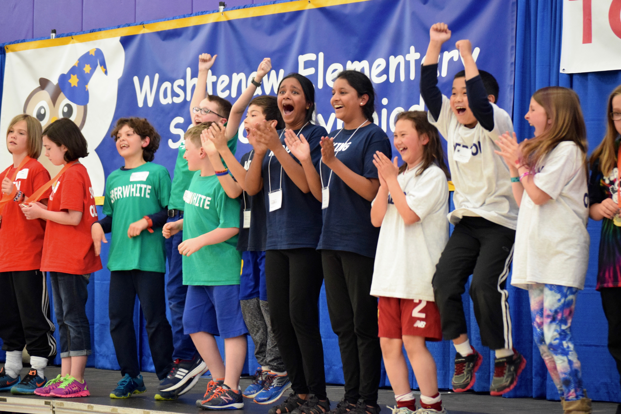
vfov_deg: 13.8
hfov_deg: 20.6
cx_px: 310
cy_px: 207
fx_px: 1708
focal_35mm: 99
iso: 3200
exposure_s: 1/160
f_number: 4.2
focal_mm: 66
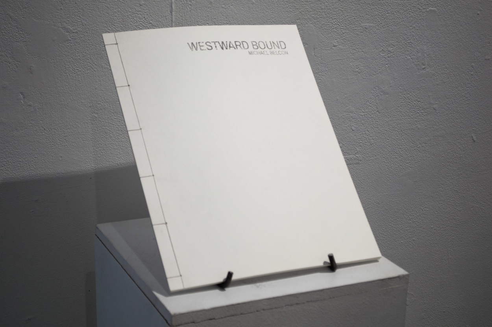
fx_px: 983
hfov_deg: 28.1
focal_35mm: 72
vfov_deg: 18.9
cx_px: 246
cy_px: 164
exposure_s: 1/80
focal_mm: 48
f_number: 5.3
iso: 400
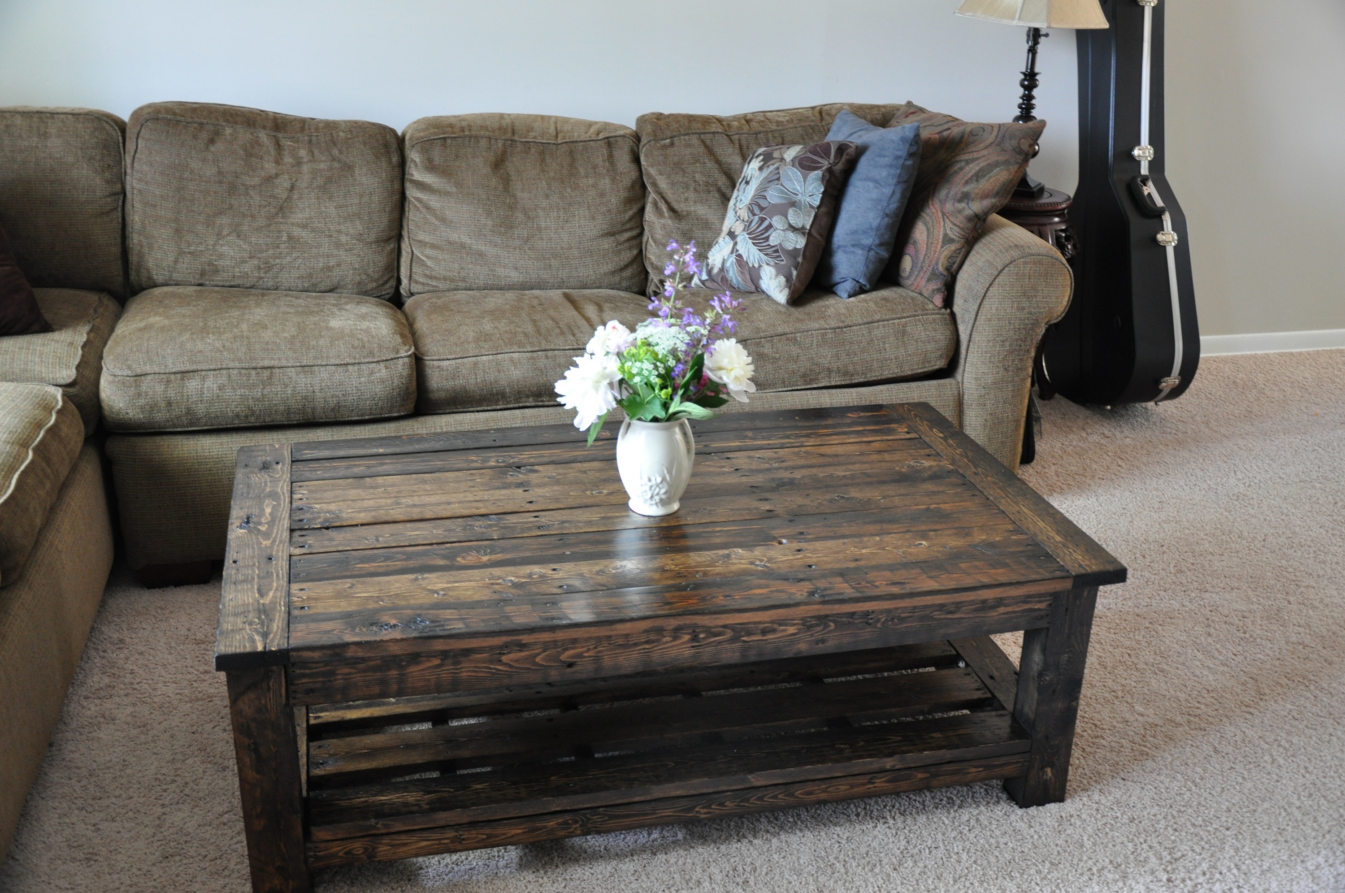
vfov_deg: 36.8
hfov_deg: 53.2
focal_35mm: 36
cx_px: 672
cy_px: 446
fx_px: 1343
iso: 800
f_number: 3.8
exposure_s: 1/13
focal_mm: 24
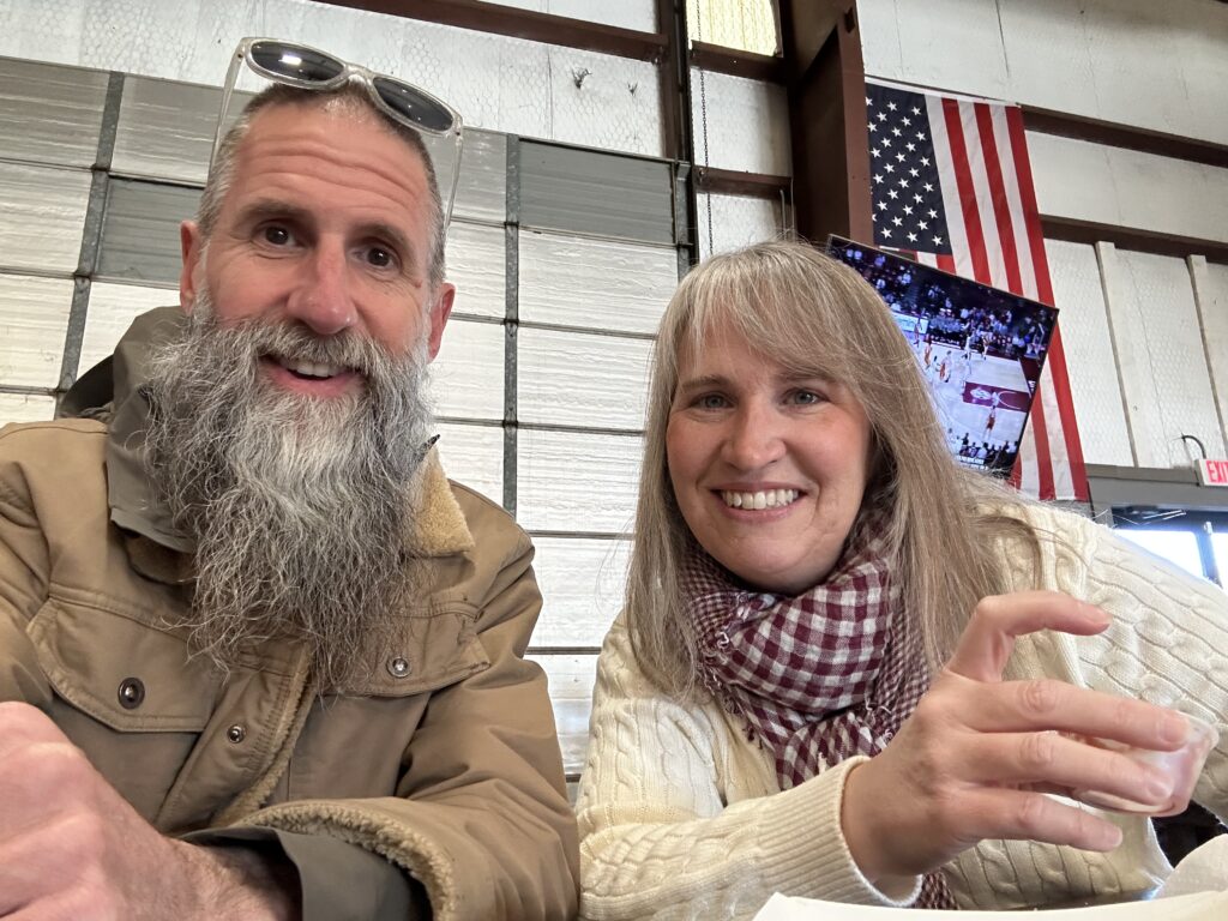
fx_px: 816
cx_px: 614
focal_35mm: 23
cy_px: 460
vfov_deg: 58.9
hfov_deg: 73.9
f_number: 1.9
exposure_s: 1/40
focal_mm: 2.69
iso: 320
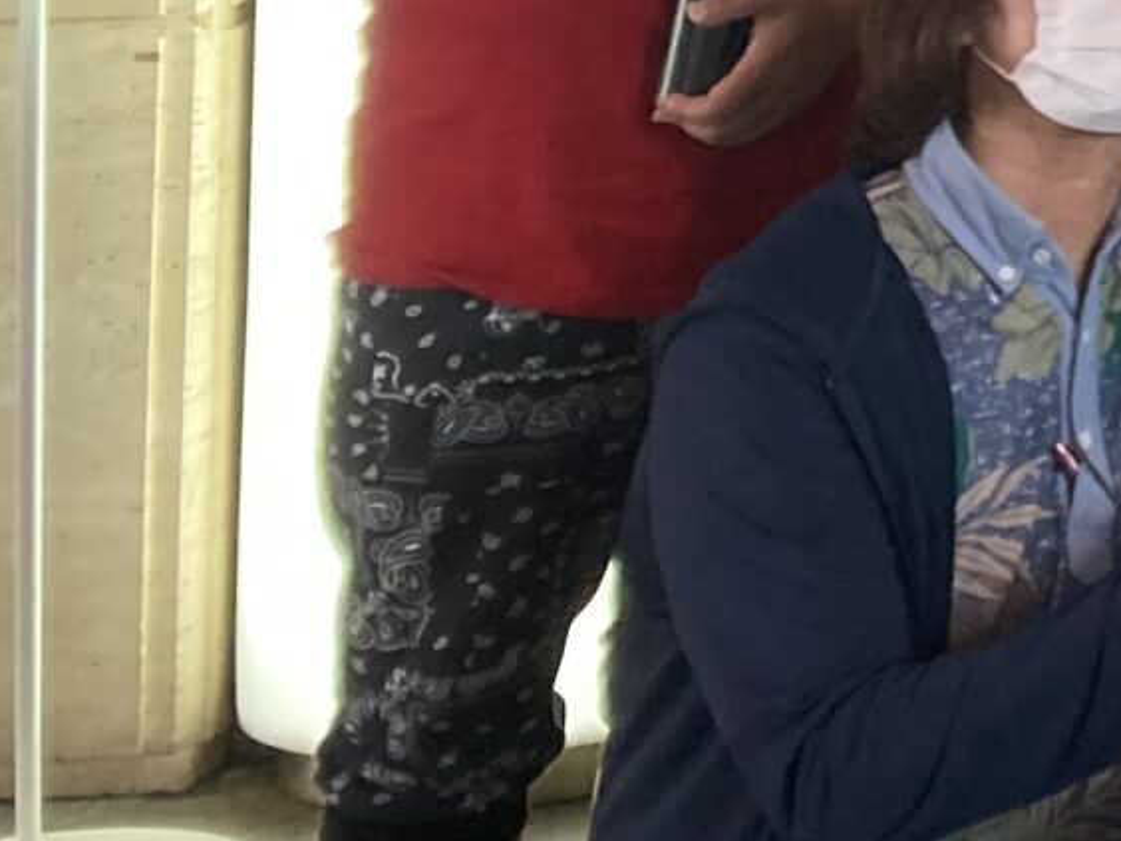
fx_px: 4113
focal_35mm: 127
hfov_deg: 12.7
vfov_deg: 10.6
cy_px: -893
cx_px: 2536
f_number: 1.8
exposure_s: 1/60
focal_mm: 3.99
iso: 80
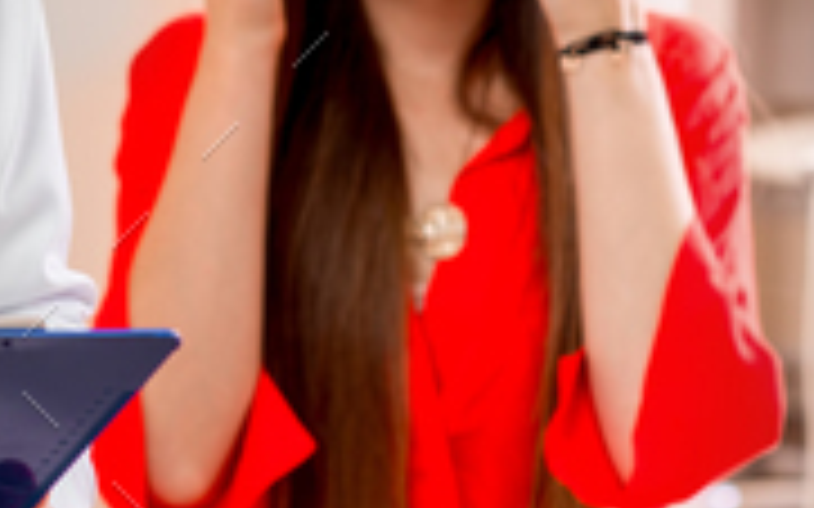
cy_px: -99
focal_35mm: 283
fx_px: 6276
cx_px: -27
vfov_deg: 4.6
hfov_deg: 7.4
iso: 100
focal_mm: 85
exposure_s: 1/200
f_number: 4.5
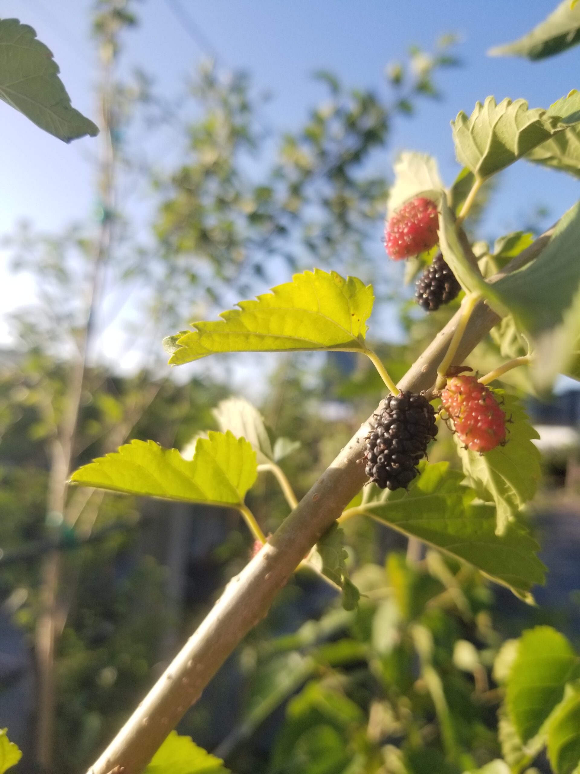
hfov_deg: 53.1
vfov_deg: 67.3
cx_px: 290
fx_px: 581
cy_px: 387
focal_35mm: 26
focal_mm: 4.25
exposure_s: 1/786
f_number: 1.7
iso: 50
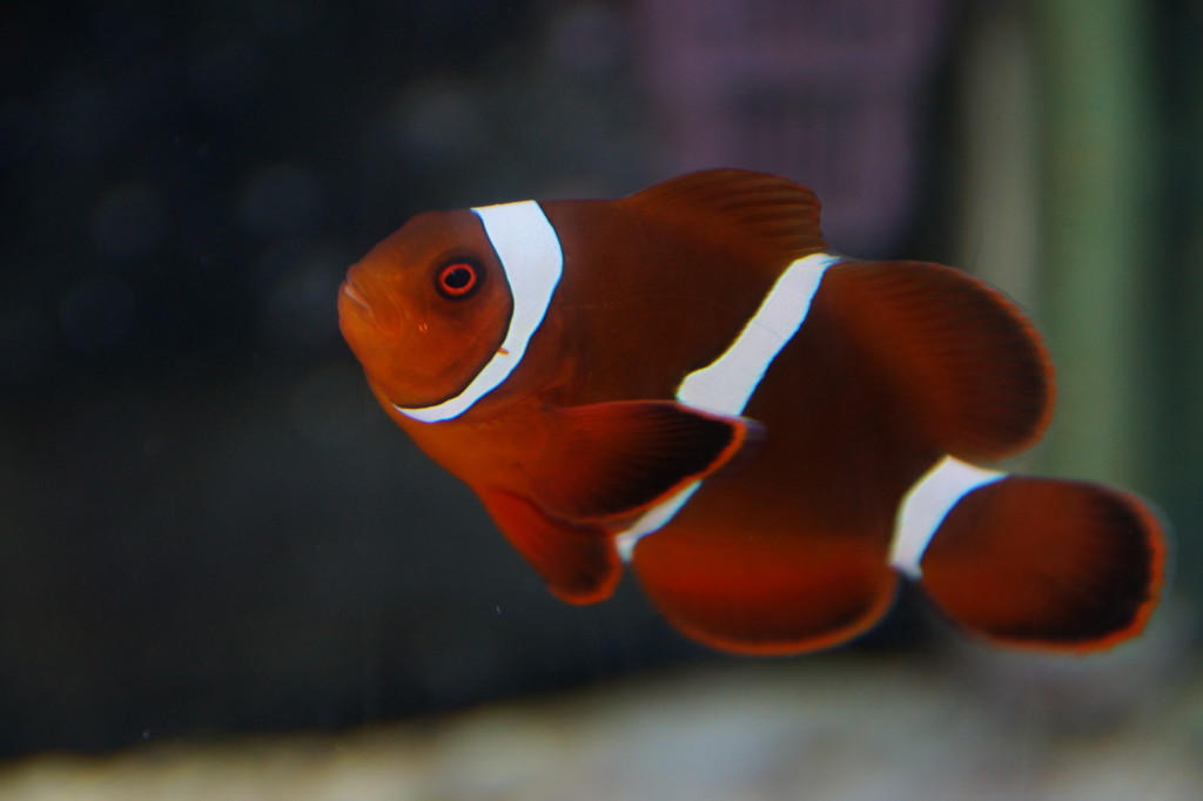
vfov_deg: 3.3
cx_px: 602
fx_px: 14030
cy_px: 400
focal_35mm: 420
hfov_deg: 4.9
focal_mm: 280
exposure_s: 1/60
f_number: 6.3
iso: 400
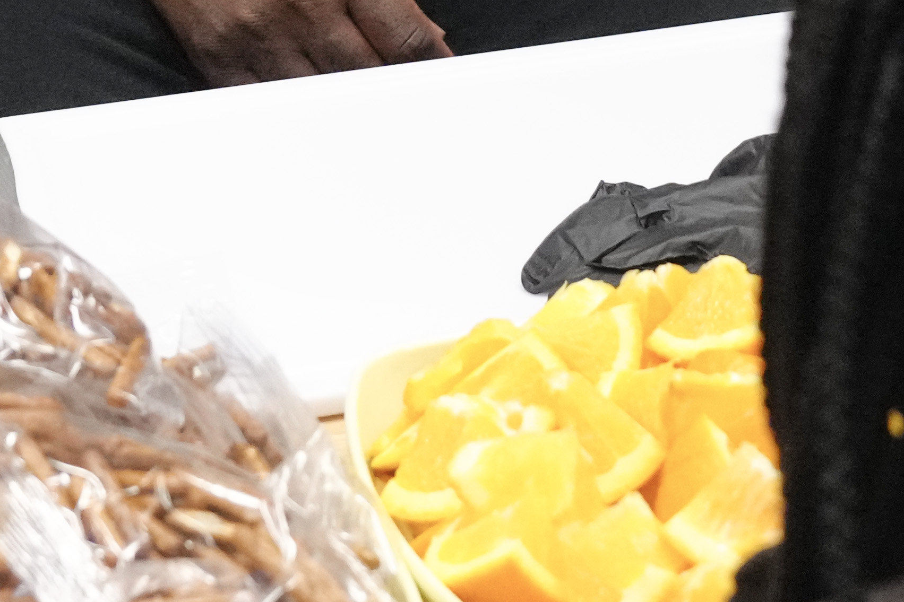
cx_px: 1077
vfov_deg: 6.5
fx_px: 5197
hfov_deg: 9.8
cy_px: -477
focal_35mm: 207
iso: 4000
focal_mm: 42
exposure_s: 1/250
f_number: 4
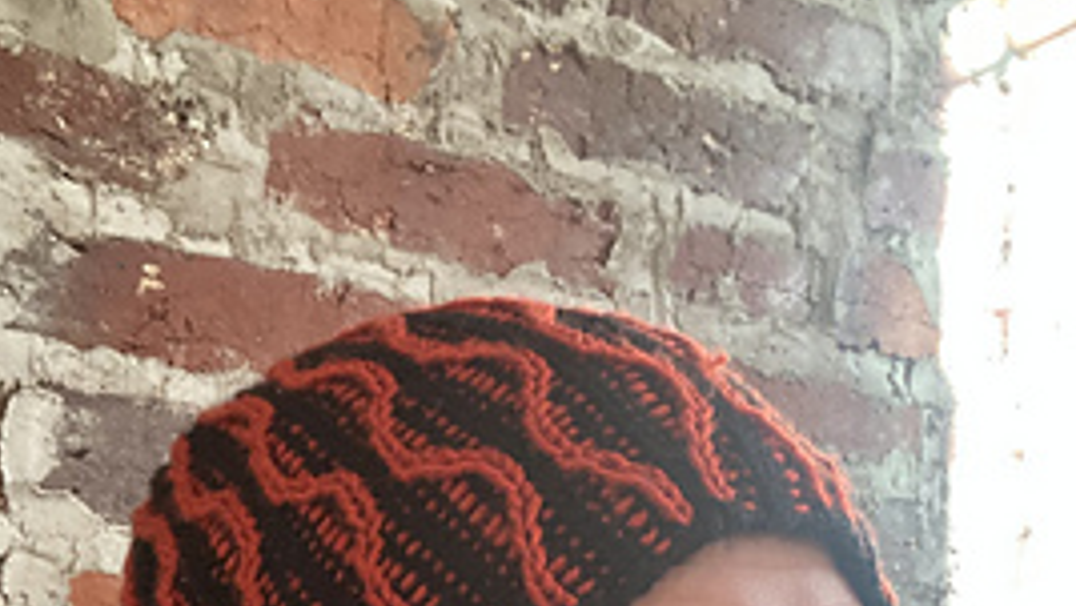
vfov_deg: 18.1
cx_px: 614
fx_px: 1855
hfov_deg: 32.3
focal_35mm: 65
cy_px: 618
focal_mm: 2.87
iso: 200
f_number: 2.2
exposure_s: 1/60
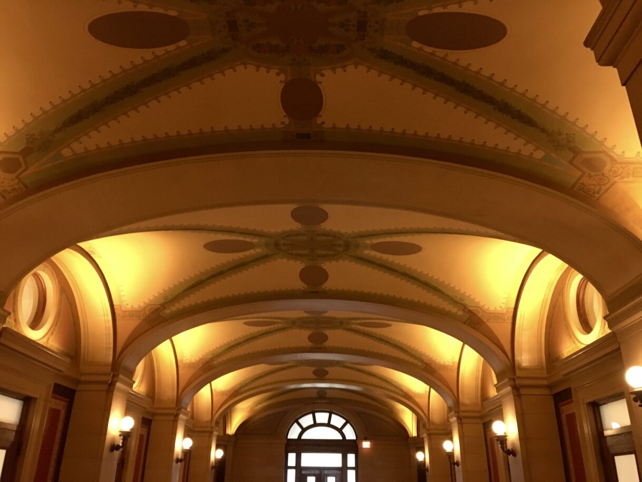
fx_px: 538
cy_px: 241
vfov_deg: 48.2
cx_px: 321
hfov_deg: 61.6
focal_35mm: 29
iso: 200
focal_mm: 4.15
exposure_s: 1/30
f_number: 2.2
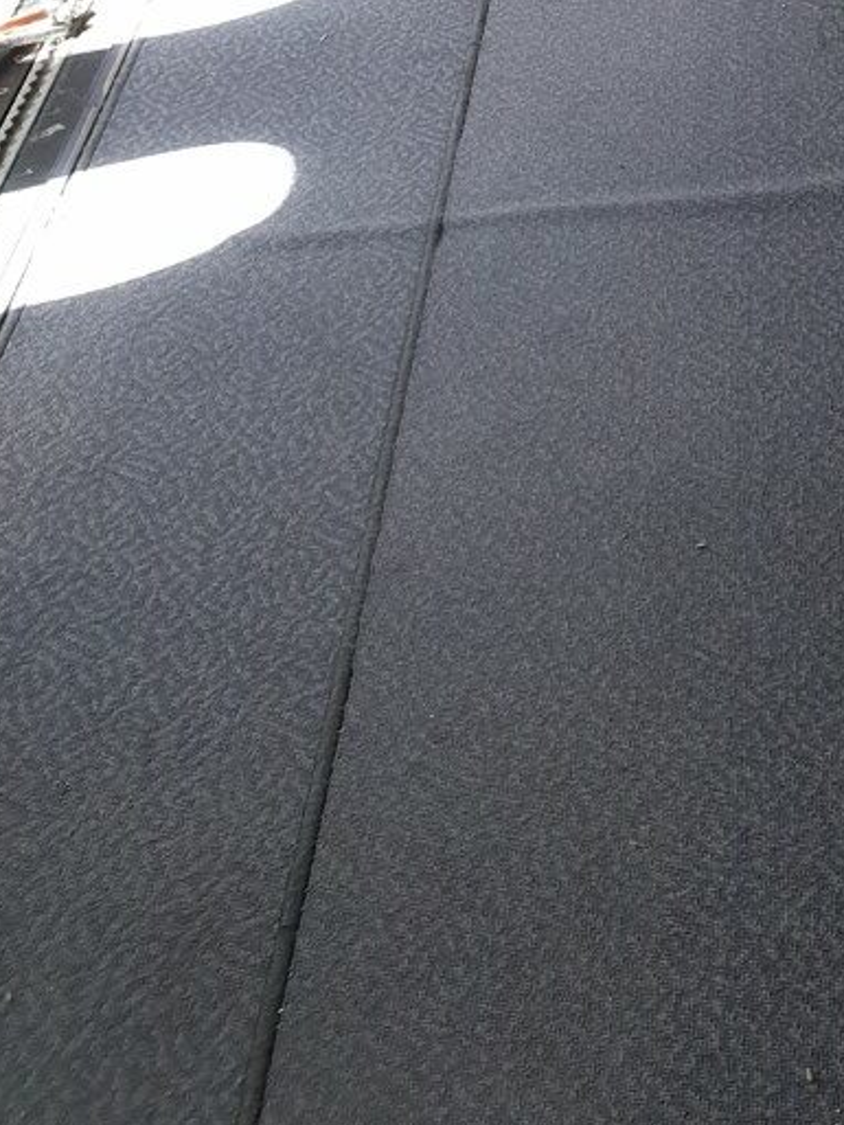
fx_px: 2372
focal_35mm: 73
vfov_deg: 23.1
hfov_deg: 18.4
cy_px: -404
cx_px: 1168
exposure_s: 1/60
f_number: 2.4
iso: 80
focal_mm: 4.3
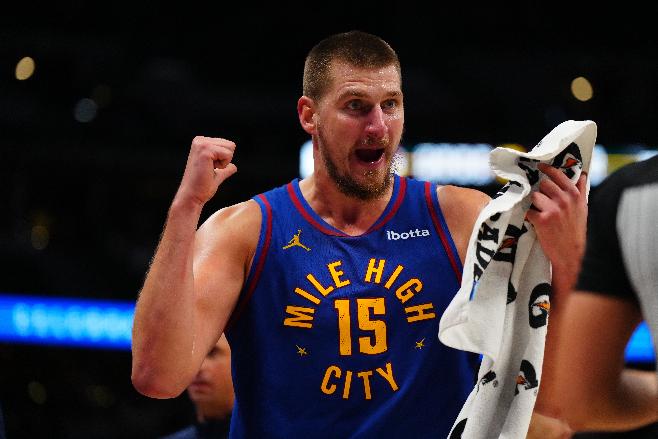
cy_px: 220
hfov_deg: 13.9
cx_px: 329
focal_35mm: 148
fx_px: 2705
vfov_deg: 9.3
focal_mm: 148
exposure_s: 1/2500
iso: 5000
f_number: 3.2
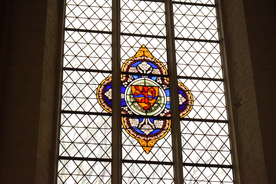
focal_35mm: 82
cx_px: 138
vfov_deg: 16.6
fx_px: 633
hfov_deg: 24.6
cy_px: 92
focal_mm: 55
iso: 6400
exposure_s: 1/4000
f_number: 5.6
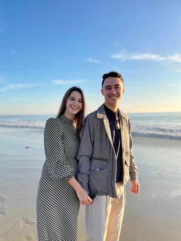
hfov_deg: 53.1
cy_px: 120
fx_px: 181
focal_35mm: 26
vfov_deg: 67.3
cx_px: 90
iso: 50
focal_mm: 5.1
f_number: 1.6
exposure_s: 1/3448
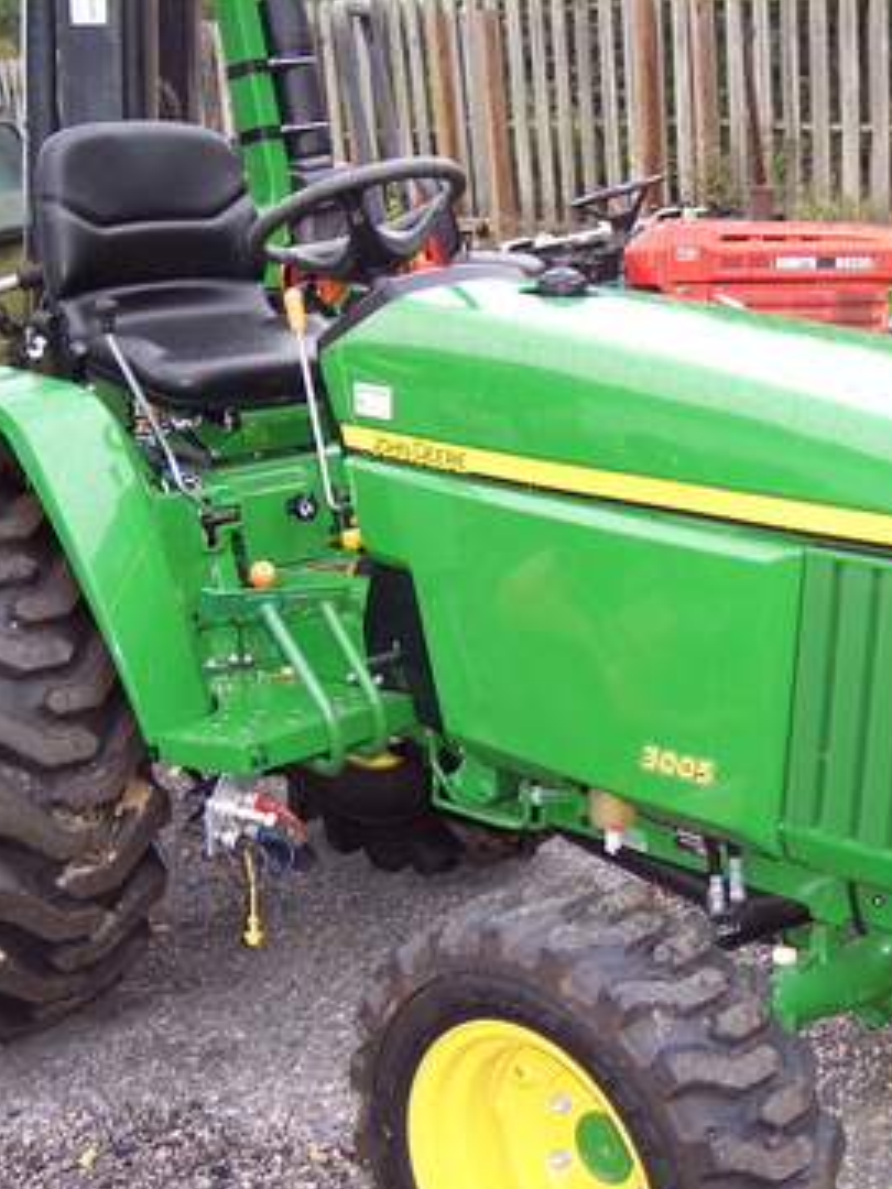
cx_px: 572
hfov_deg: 24.7
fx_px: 2027
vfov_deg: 32.7
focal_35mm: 59
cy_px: 670
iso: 100
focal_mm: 8
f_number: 2.8
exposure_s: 1/90
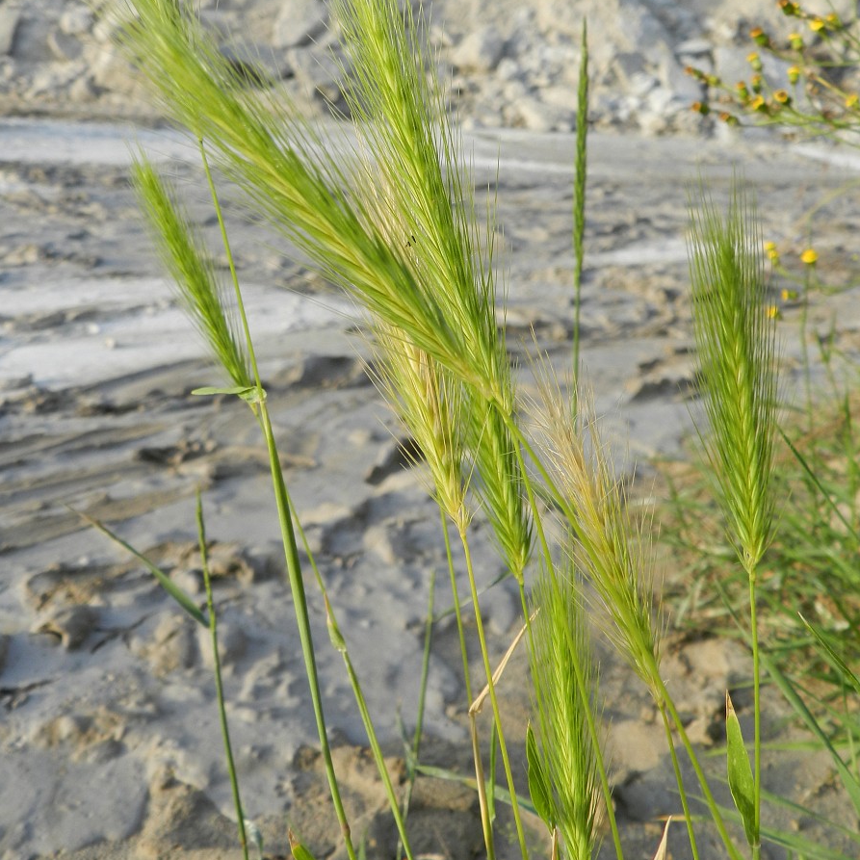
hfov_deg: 43.9
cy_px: 288
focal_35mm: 38
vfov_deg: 43.3
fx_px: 1068
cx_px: 431
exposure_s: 1/400
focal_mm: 5.6
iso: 160
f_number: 3.7
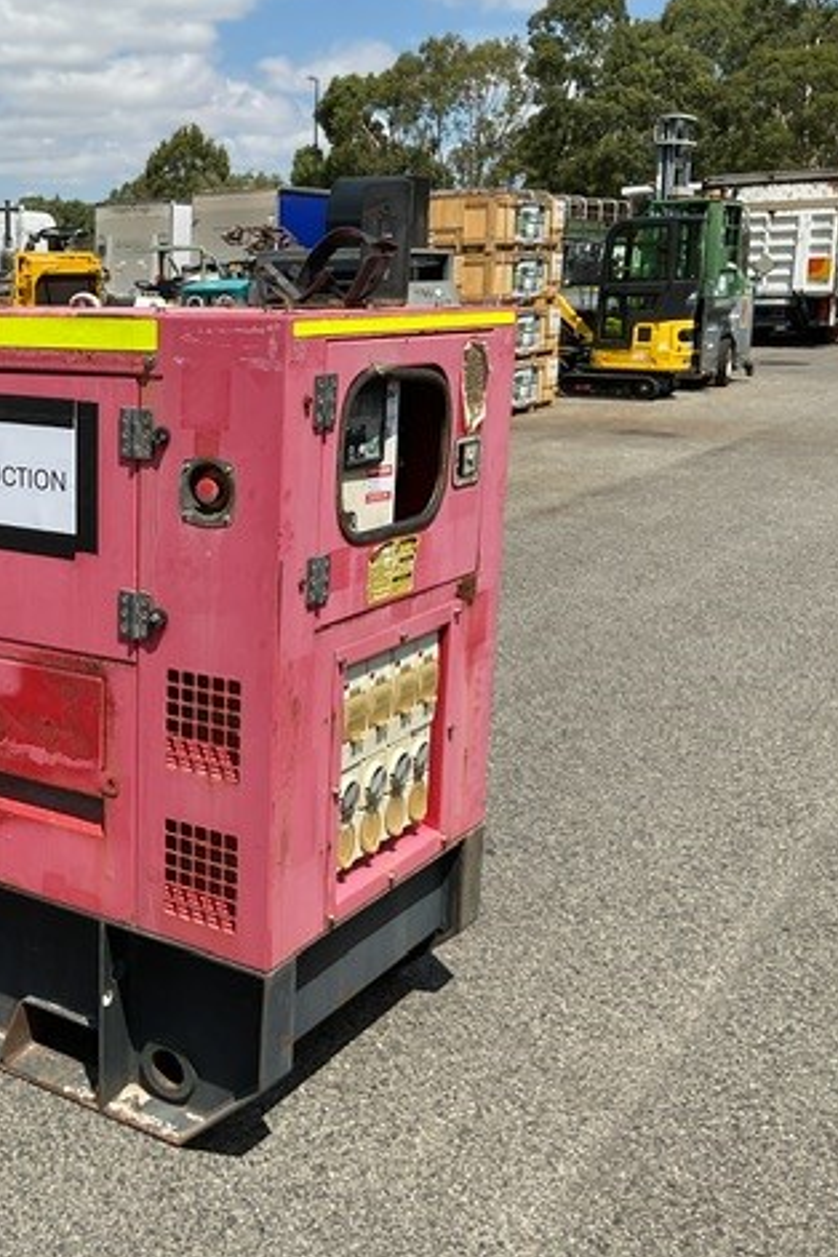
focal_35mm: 41
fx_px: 1431
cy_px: 627
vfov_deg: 47.4
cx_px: 59
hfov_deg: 30.9
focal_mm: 3
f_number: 1.8
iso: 16
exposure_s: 1/2227
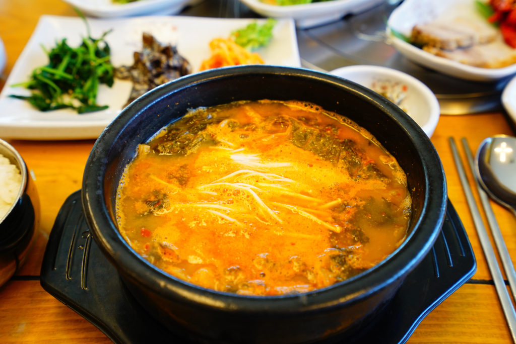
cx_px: 258
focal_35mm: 35
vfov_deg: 37.9
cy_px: 172
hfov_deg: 54.4
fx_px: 502
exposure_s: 1/125
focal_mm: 35
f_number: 5.6
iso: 800
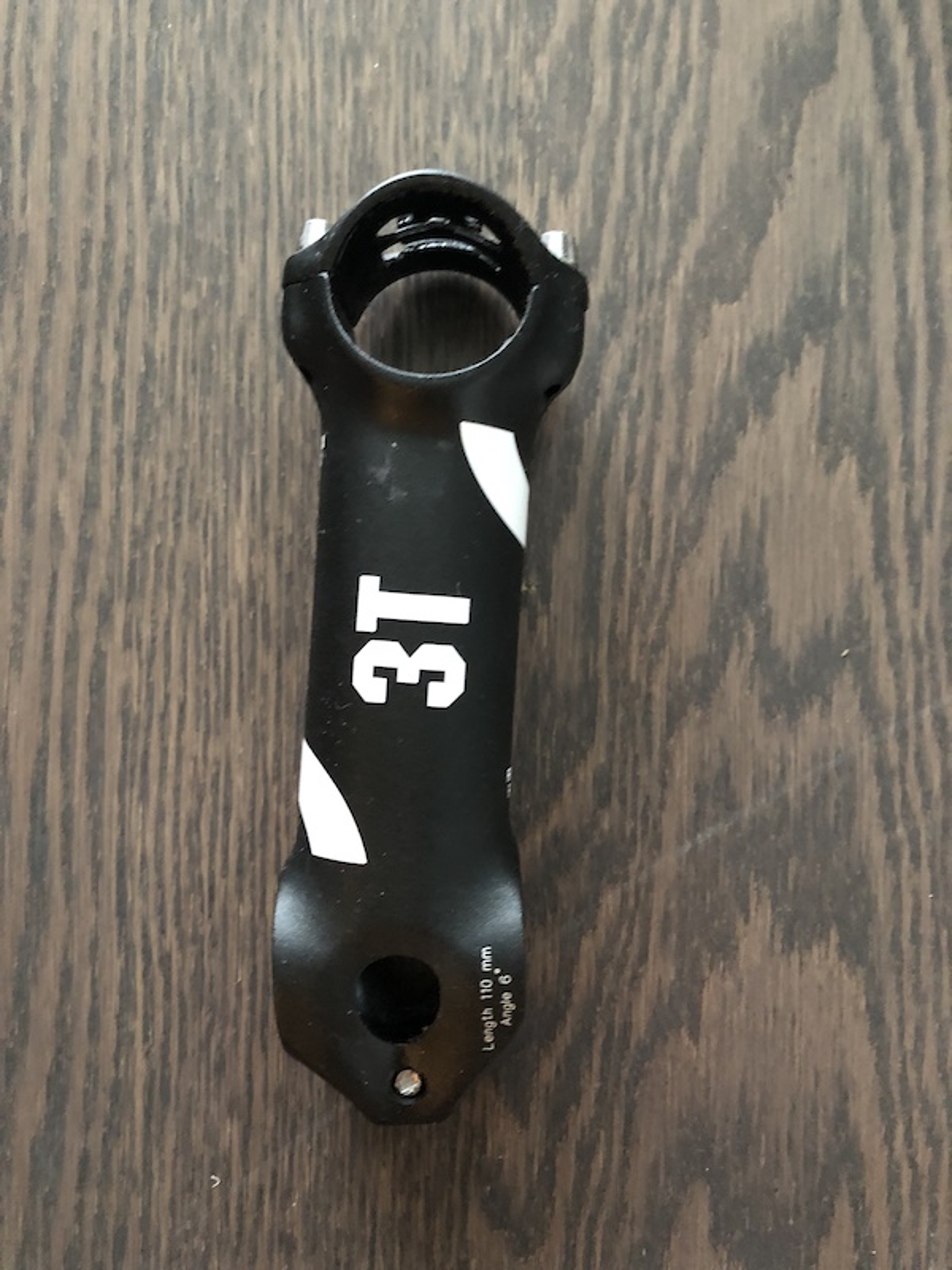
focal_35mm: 28
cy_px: 635
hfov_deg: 49.7
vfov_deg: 63.4
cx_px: 476
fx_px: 1027
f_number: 1.8
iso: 125
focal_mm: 3.99
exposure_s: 1/4
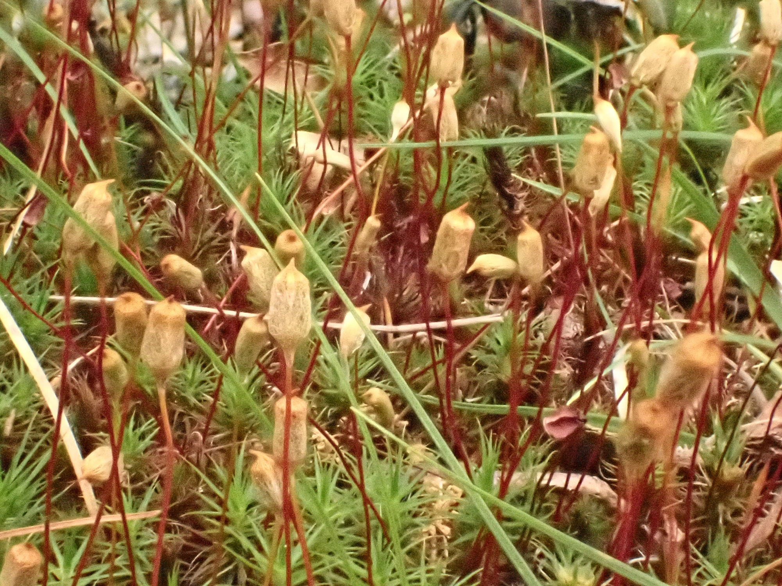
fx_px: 2259
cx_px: 391
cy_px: 293
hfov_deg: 19.6
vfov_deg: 14.8
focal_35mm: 100
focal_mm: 18
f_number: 6.3
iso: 10000
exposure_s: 1/640
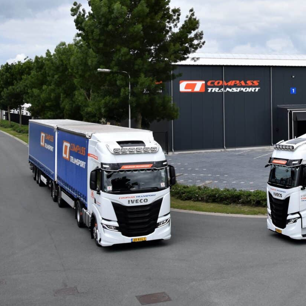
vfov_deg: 29.7
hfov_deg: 27.2
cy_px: 87
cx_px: 348
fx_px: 570
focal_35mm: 57
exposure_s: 1/1600
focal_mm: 18
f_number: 6.3
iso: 400
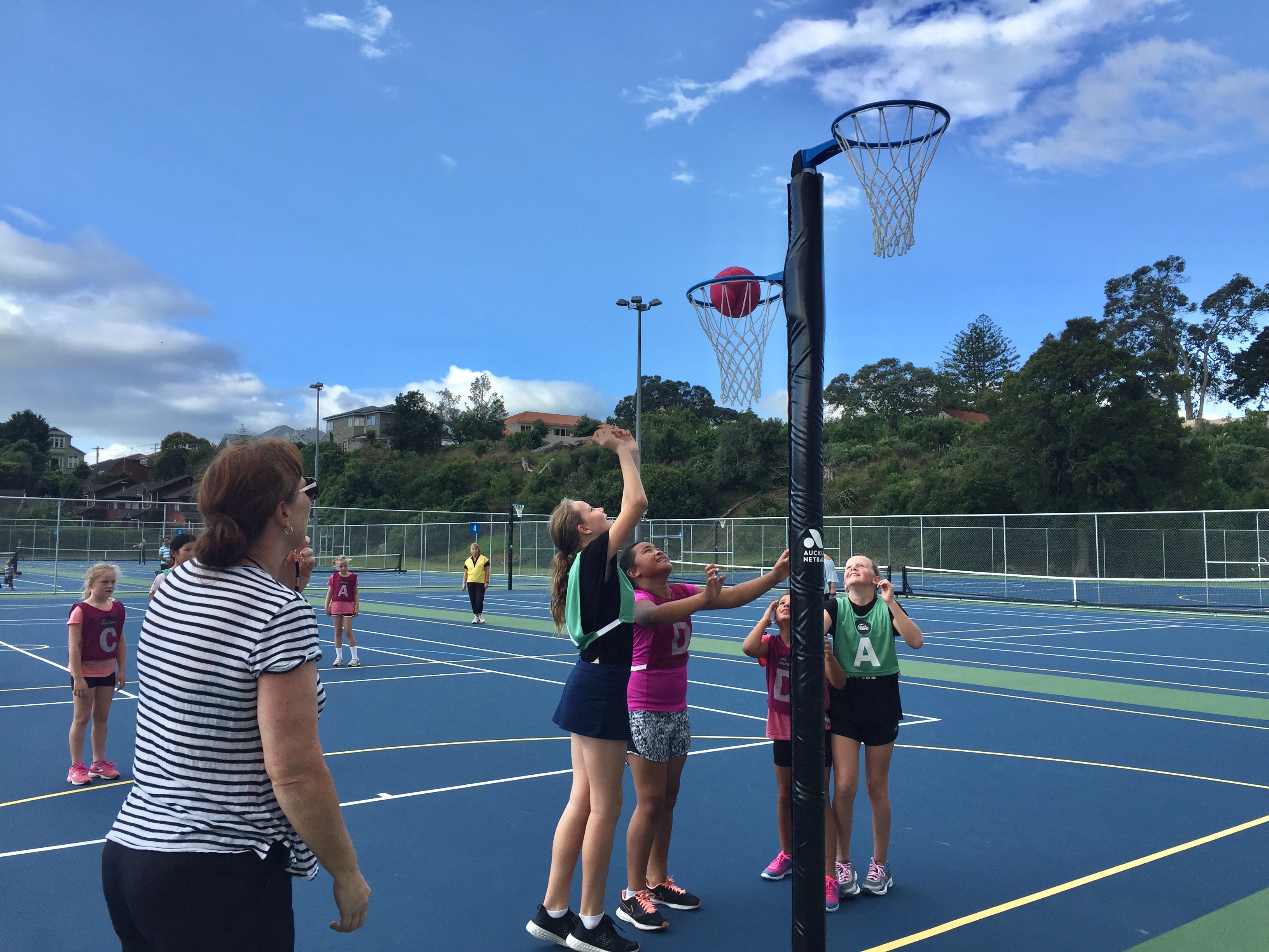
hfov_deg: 61.7
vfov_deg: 48.2
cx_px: 634
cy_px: 476
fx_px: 1063
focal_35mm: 29
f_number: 2.2
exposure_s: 1/942
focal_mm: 4.15
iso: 32
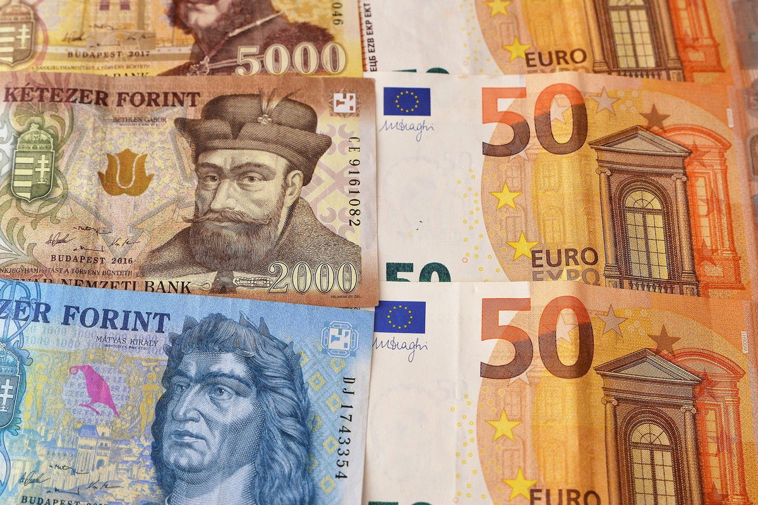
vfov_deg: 23.4
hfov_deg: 34.5
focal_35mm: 58
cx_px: 379
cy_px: 252
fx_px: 1221
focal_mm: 58
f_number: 8
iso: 400
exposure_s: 1/100
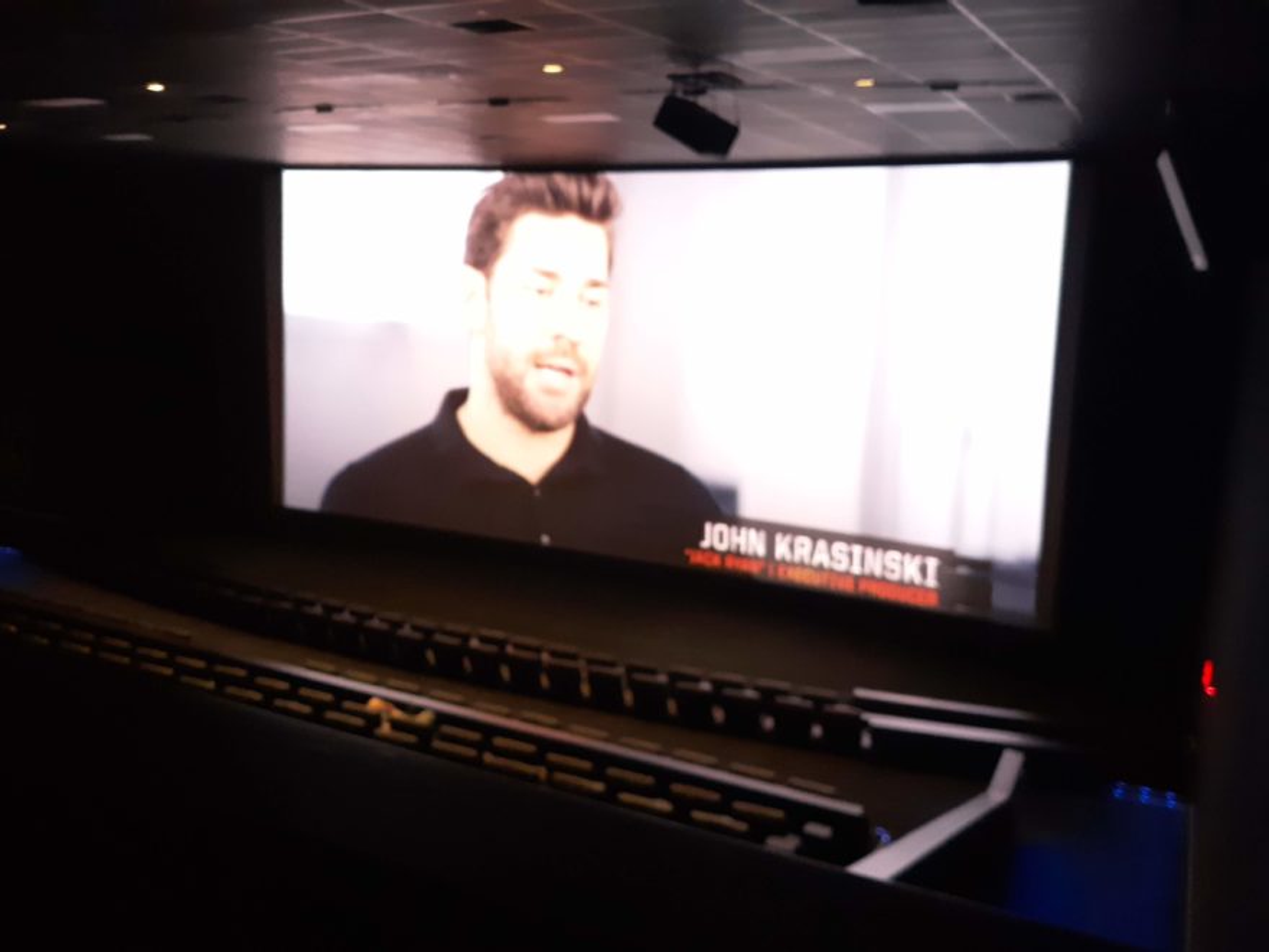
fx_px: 1026
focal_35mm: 28
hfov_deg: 63.4
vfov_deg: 49.7
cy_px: 476
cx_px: 634
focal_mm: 3.7
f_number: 1.7
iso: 800
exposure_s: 1/10
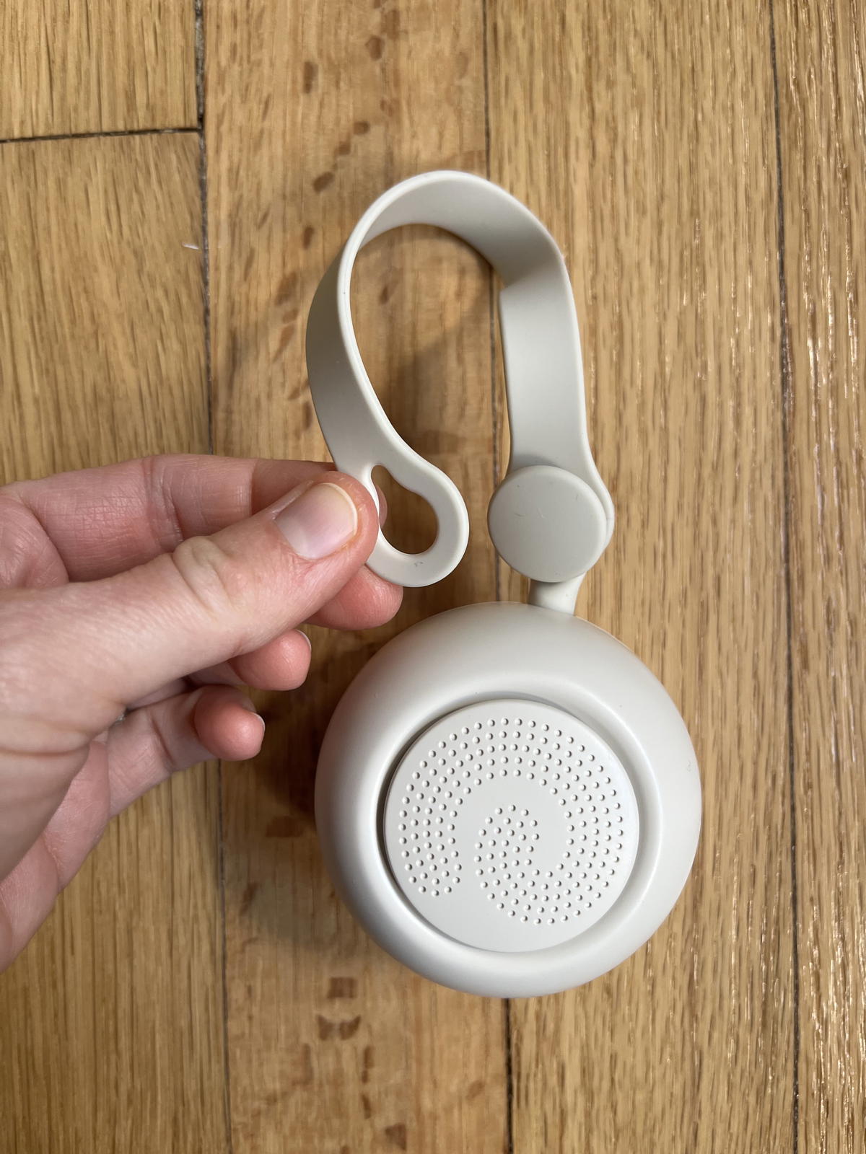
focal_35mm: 26
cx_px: 433
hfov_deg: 53.1
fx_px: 867
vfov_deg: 67.3
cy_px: 577
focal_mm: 5.1
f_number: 1.6
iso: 125
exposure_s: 1/121
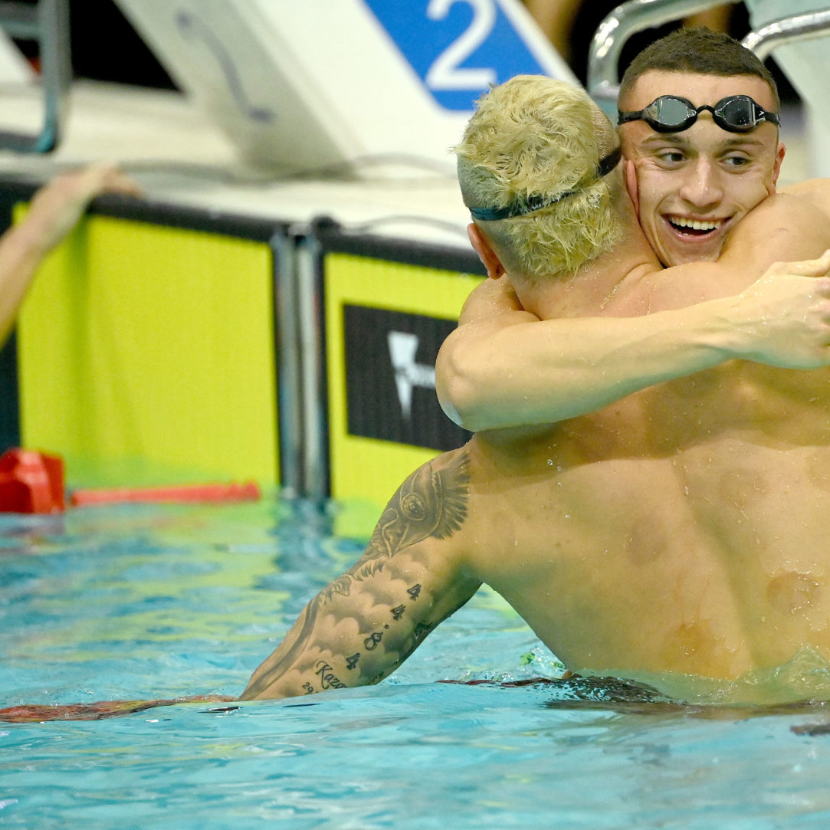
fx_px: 17036
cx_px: 759
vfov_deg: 2.8
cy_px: 354
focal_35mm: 628
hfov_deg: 2.8
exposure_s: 1/1250
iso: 8000
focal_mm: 400
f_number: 4
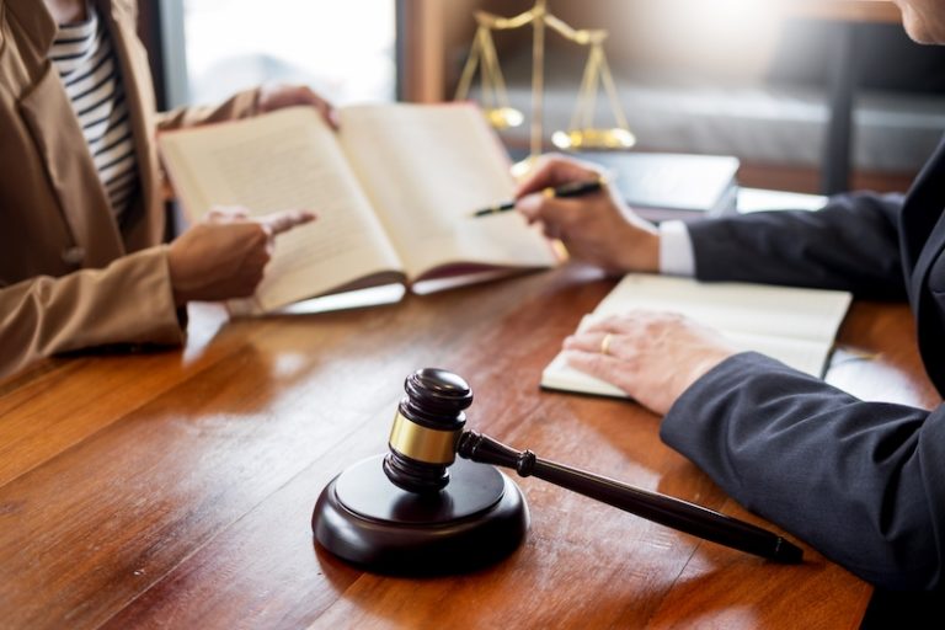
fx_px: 1391
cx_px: 472
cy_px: 315
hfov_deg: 37.5
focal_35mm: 53
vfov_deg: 25.5
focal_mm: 35
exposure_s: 1/125
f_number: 2
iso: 250
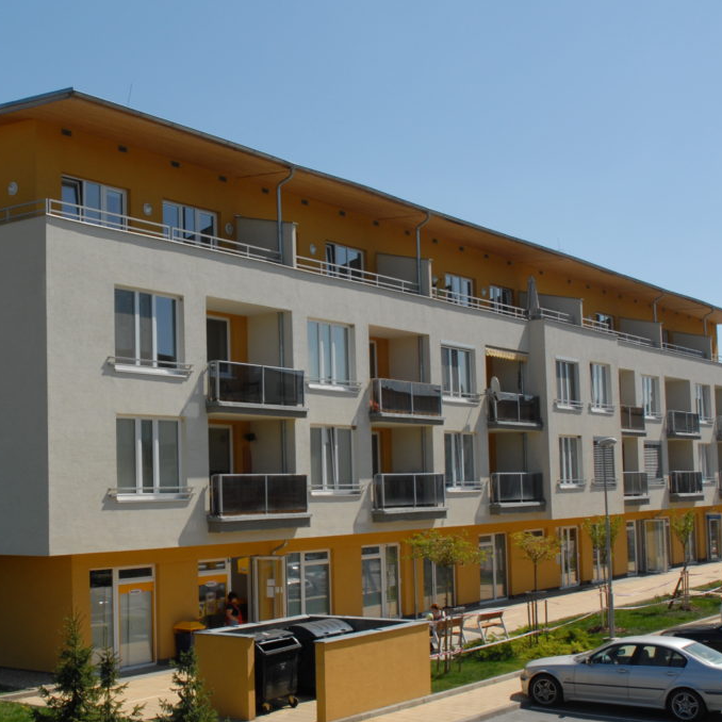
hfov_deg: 31.7
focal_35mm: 53
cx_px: 191
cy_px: 379
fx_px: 1251
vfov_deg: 32.2
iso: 200
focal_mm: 22
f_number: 10
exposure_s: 1/350
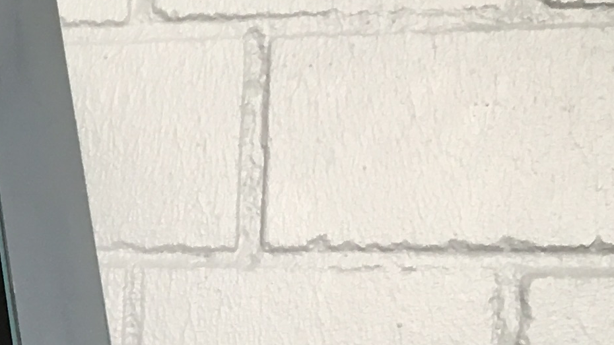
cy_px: 513
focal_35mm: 137
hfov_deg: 14.0
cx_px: -473
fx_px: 2230
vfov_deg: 8.7
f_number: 2.2
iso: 25
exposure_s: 1/33
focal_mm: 4.15
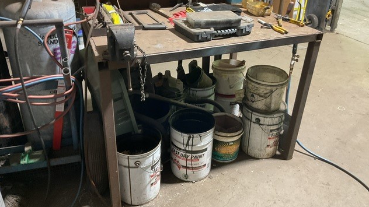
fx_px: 313
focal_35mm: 32
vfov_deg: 36.3
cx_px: 183
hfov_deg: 61.0
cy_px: 72
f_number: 1.8
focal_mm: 3
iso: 250
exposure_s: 1/50
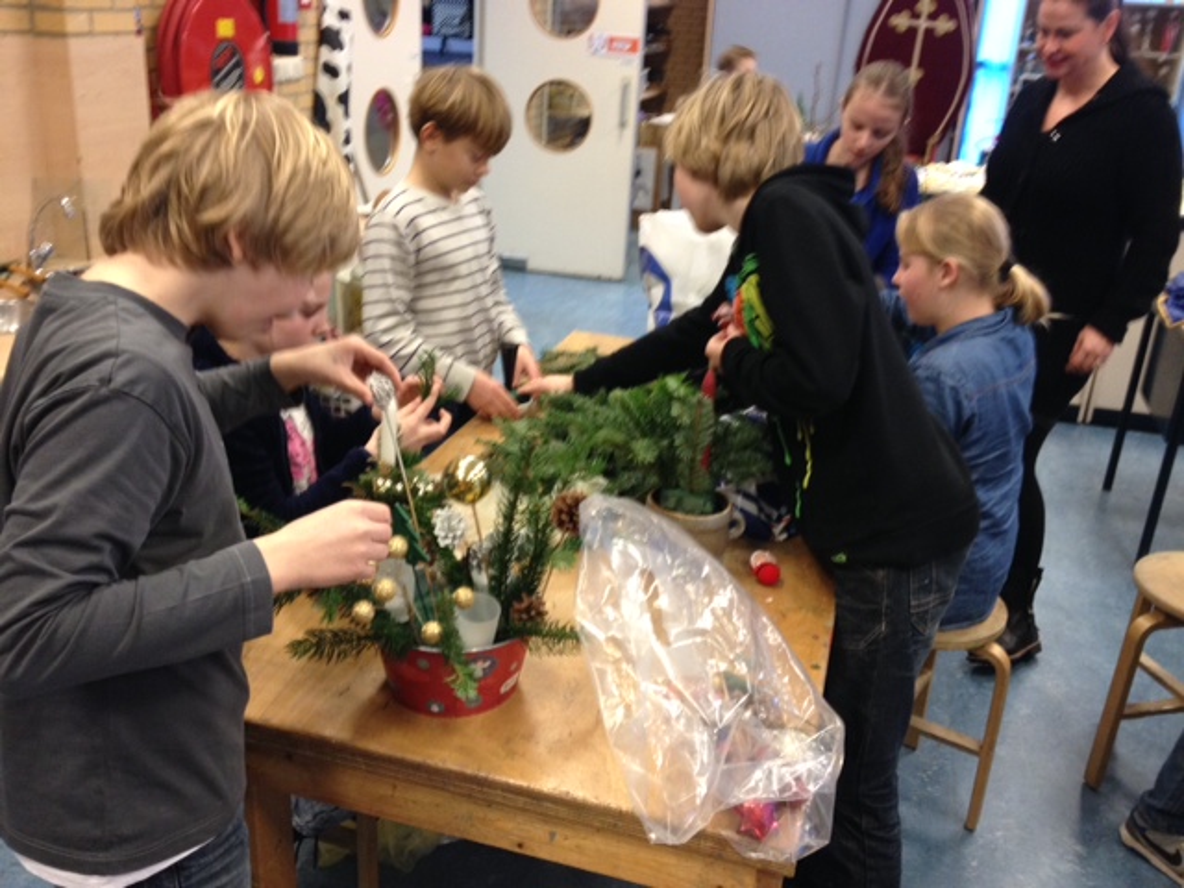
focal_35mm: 35
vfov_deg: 40.7
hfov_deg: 52.6
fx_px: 1197
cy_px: 444
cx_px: 592
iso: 160
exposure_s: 1/20
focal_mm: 4.28
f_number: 2.4
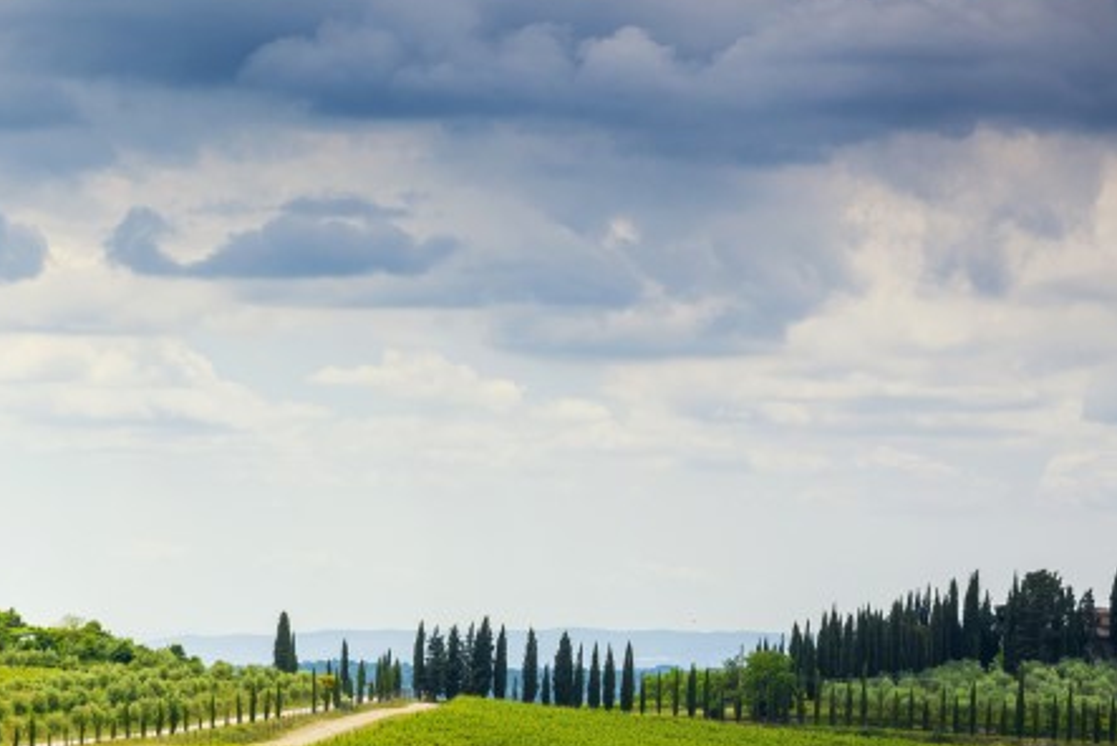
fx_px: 4999
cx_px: 90
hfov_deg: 12.6
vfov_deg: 8.5
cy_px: 809
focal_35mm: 161
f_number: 11
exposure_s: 1/350
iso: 200
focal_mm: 62
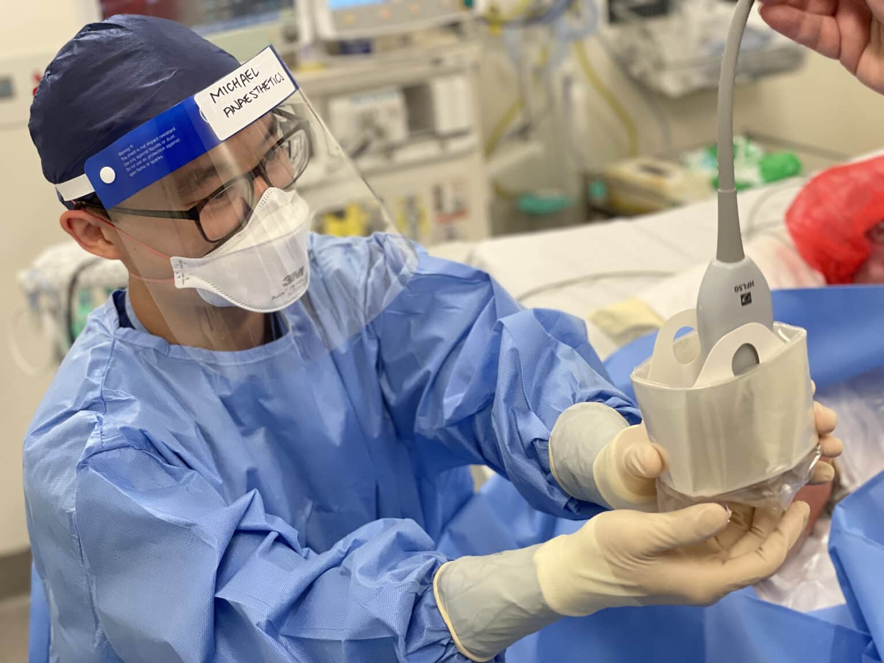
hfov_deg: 36.8
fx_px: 1328
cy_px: 332
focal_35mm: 52
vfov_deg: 28.0
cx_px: 442
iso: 160
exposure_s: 1/100
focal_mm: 6
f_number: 2
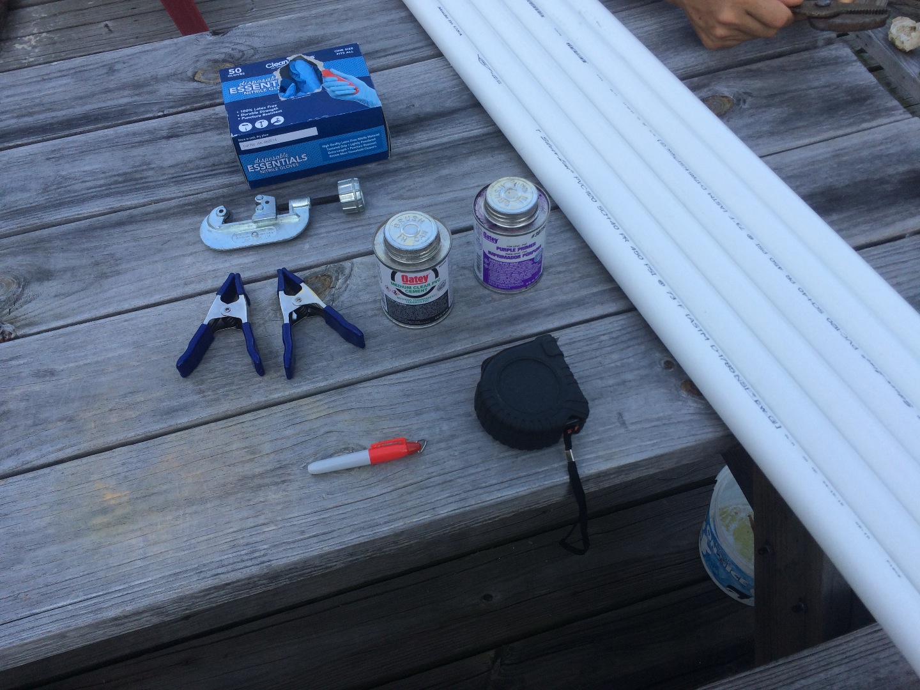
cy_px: 345
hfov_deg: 61.7
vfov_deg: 48.2
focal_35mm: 29
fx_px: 771
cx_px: 460
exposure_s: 1/268
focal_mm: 4.15
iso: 32
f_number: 2.2
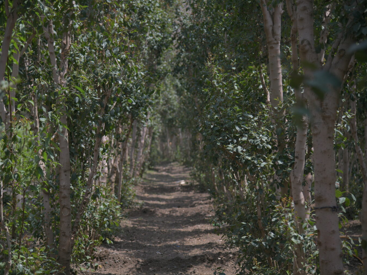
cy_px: 137
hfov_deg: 20.9
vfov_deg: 15.7
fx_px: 997
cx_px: 166
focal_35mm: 94
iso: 100
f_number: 4
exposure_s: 1/1600
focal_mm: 86
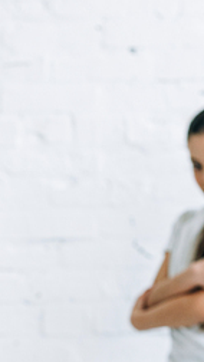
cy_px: 374
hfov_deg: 7.8
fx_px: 1498
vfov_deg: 13.6
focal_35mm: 156
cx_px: 34
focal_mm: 50
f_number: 4
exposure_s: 1/160
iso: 320
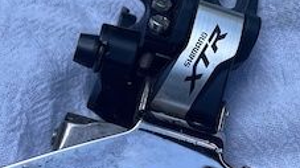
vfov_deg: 12.0
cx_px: 304
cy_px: 118
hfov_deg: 20.7
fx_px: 794
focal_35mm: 100
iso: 32
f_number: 1.6
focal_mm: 4.2
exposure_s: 1/785
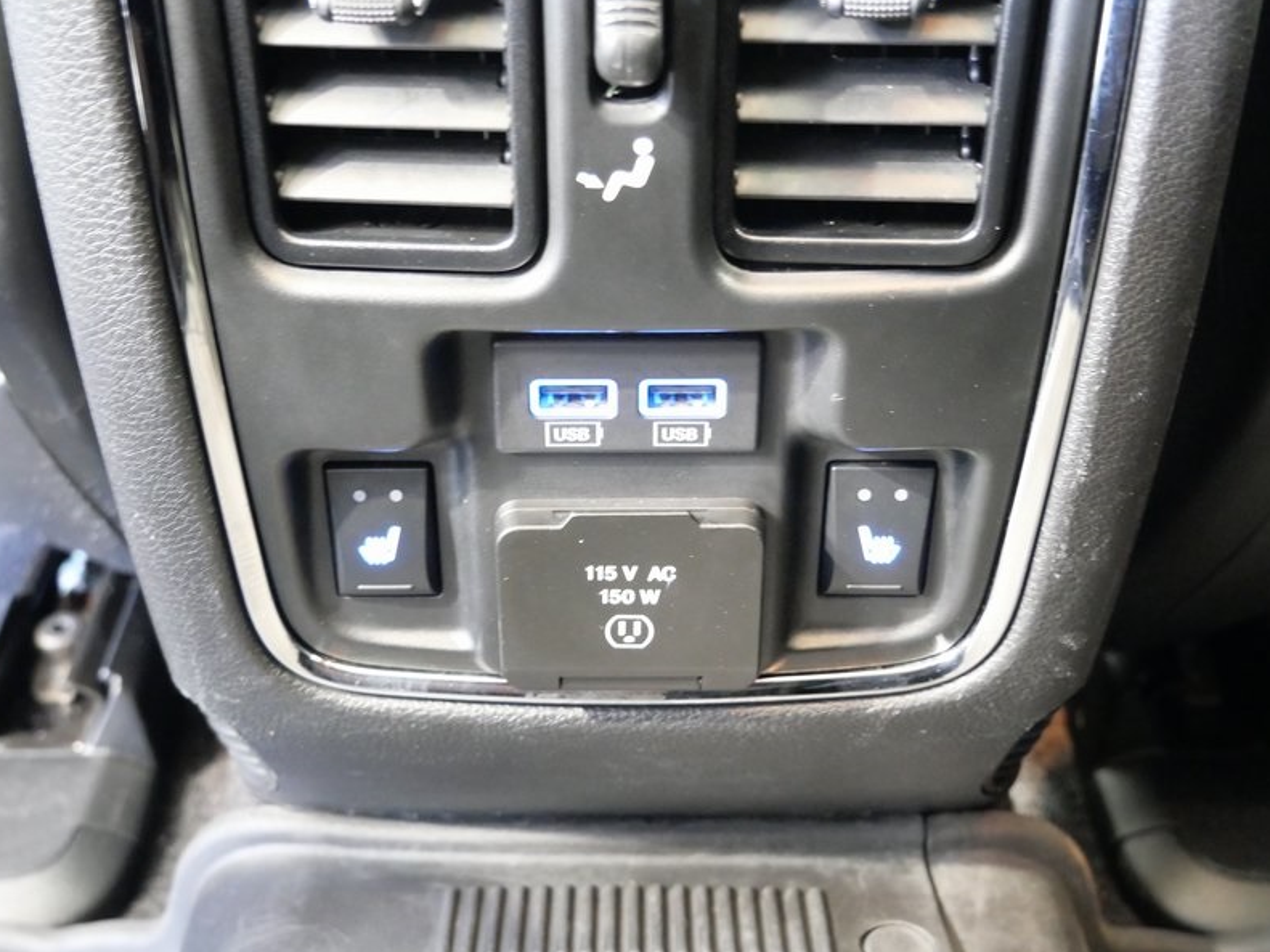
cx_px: 599
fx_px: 1614
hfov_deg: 42.9
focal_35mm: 44
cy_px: 522
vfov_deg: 32.8
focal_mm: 17
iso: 3200
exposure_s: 3.2
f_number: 3.8
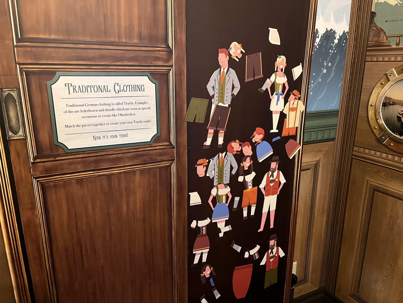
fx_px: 303
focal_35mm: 26
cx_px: 202
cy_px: 152
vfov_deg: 53.1
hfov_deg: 67.3
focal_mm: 5.1
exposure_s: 1/30
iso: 640
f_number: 1.6
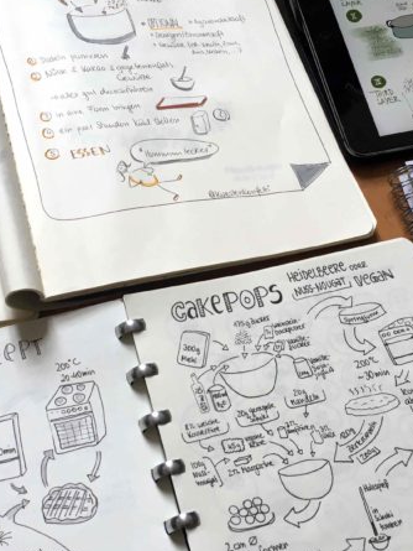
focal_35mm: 50
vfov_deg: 38.2
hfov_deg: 29.1
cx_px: 183
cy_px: 289
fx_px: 795
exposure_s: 1/33
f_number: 2.2
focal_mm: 4.15
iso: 32
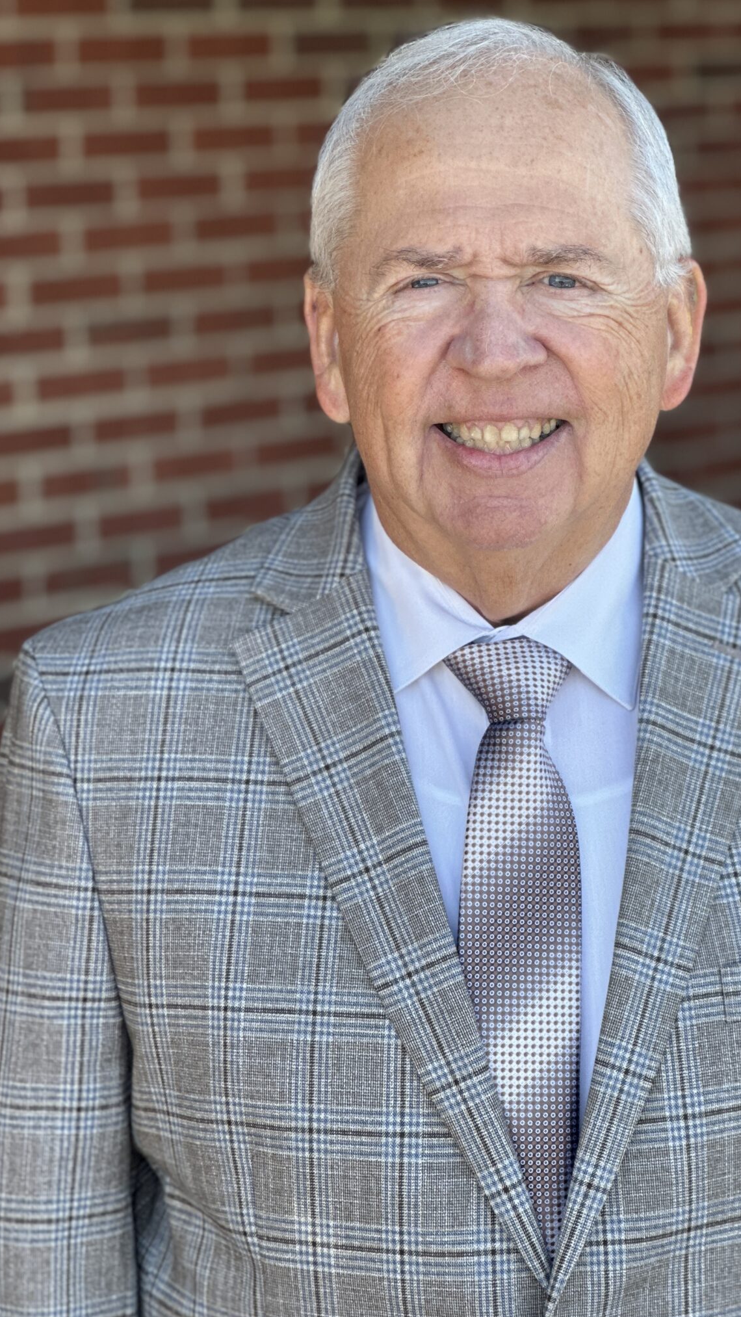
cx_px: 515
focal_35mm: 106
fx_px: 3702
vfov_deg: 20.1
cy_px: 499
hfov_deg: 11.4
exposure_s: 1/121
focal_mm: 9
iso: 32
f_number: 2.8
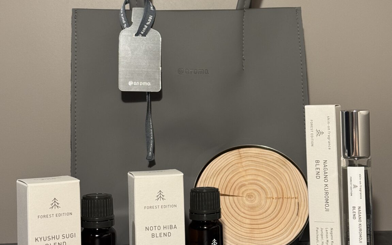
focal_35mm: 68
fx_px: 726
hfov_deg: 30.2
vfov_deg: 19.1
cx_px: 196
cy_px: 95
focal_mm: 6.76
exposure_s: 1/50
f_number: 1.78
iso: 125
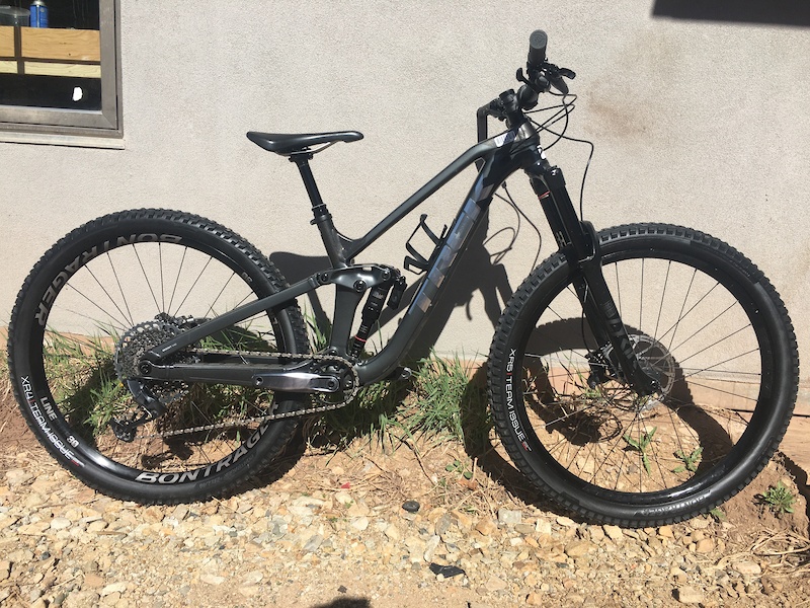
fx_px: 679
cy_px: 304
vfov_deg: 48.2
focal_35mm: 29
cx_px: 405
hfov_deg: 61.7
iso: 25
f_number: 2.2
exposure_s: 1/1451
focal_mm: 4.15
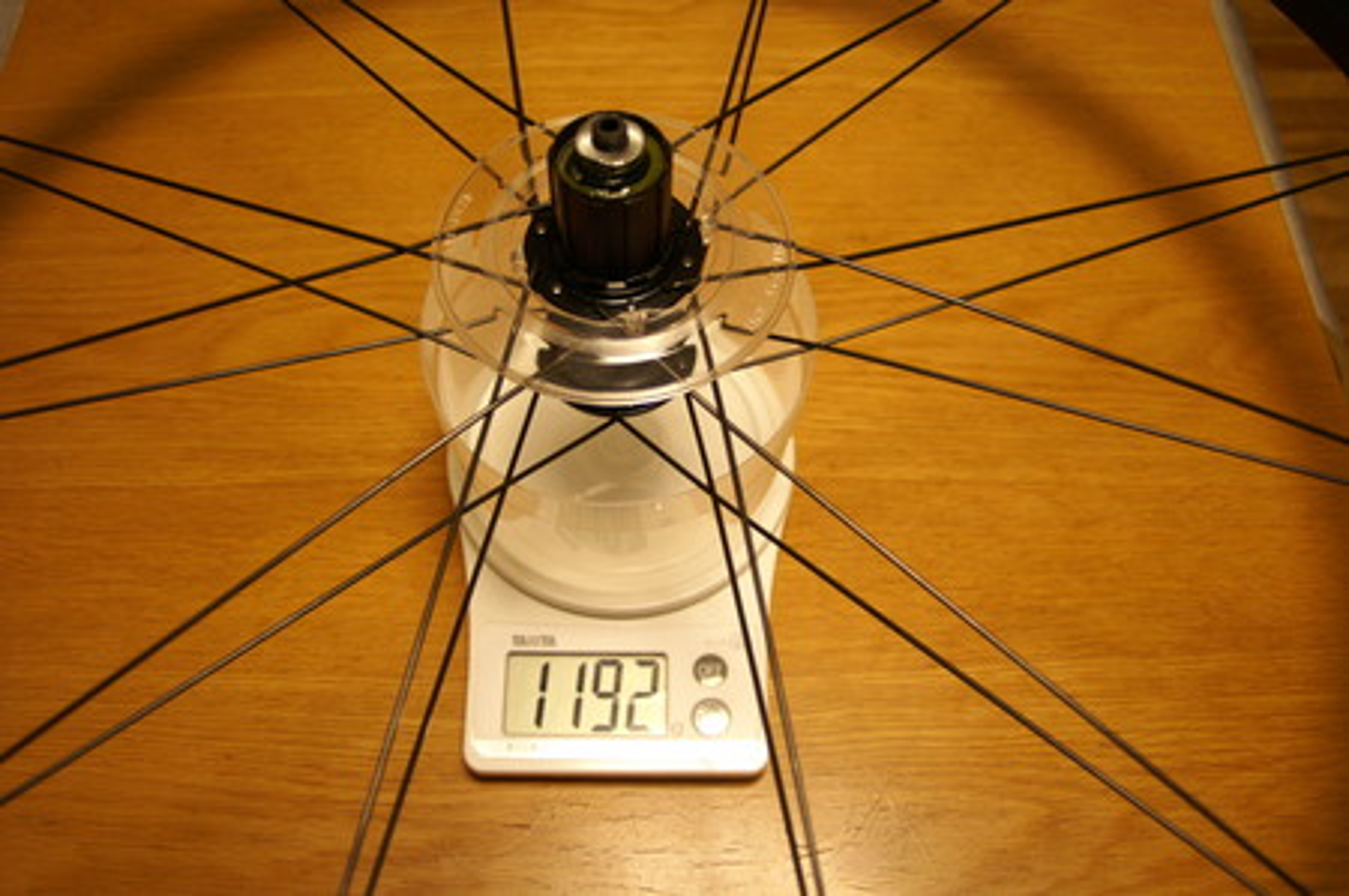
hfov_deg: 53.2
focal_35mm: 36
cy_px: 448
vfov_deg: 36.8
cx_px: 674
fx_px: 1348
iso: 800
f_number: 4
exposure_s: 1/80
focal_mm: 24
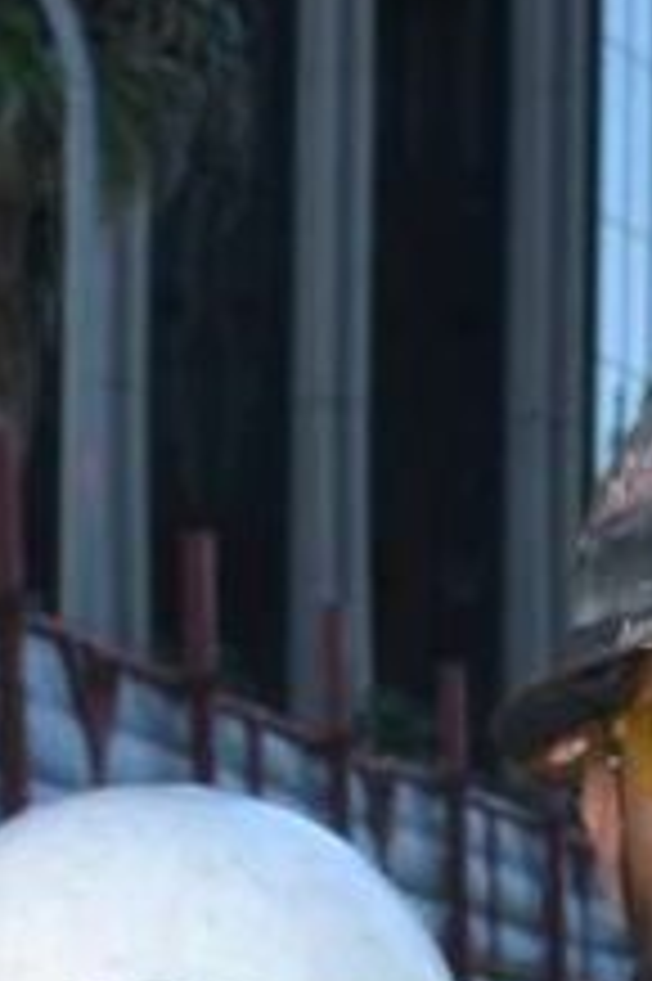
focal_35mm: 233
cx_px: 710
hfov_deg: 5.9
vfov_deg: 8.6
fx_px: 6339
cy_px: 1548
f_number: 4
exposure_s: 1/200
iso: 100
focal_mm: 22
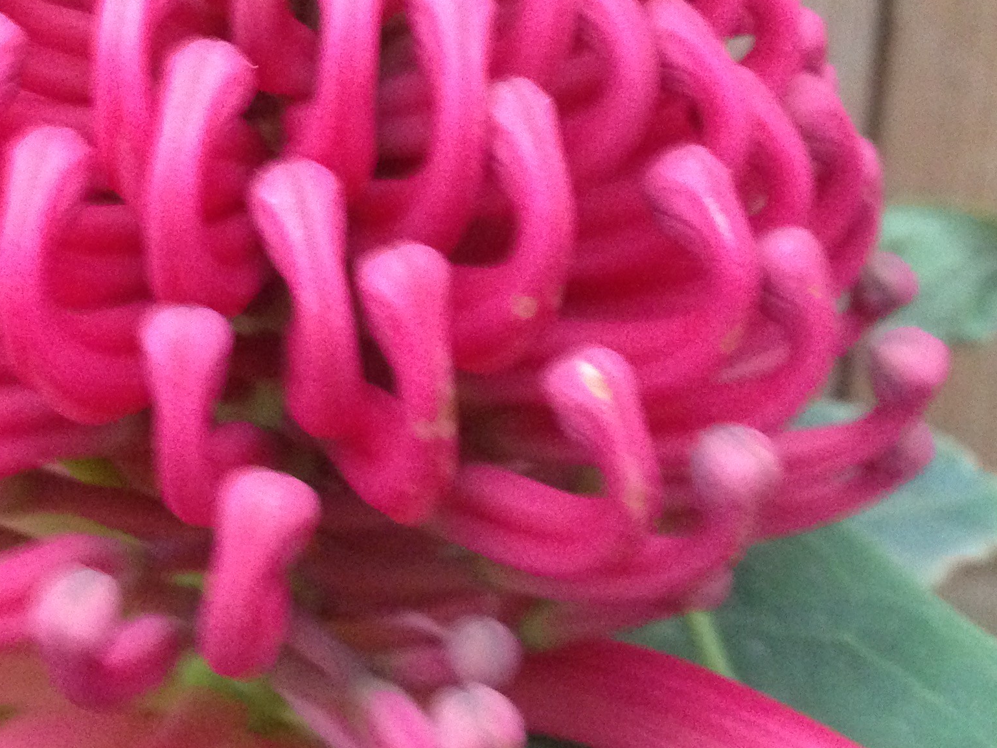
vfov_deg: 20.7
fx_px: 2016
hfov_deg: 27.4
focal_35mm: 70
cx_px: 262
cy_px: 142
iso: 400
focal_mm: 4.12
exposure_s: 1/20
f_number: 2.4
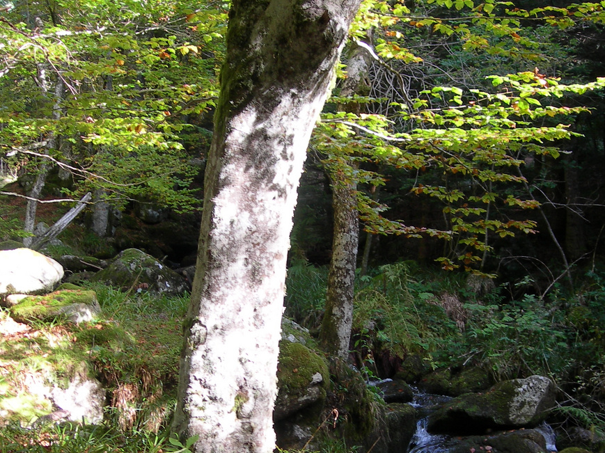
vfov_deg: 23.1
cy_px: 334
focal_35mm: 63
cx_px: 322
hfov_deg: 30.7
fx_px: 1101
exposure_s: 1/37.1
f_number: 2.8
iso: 50
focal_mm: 7.8
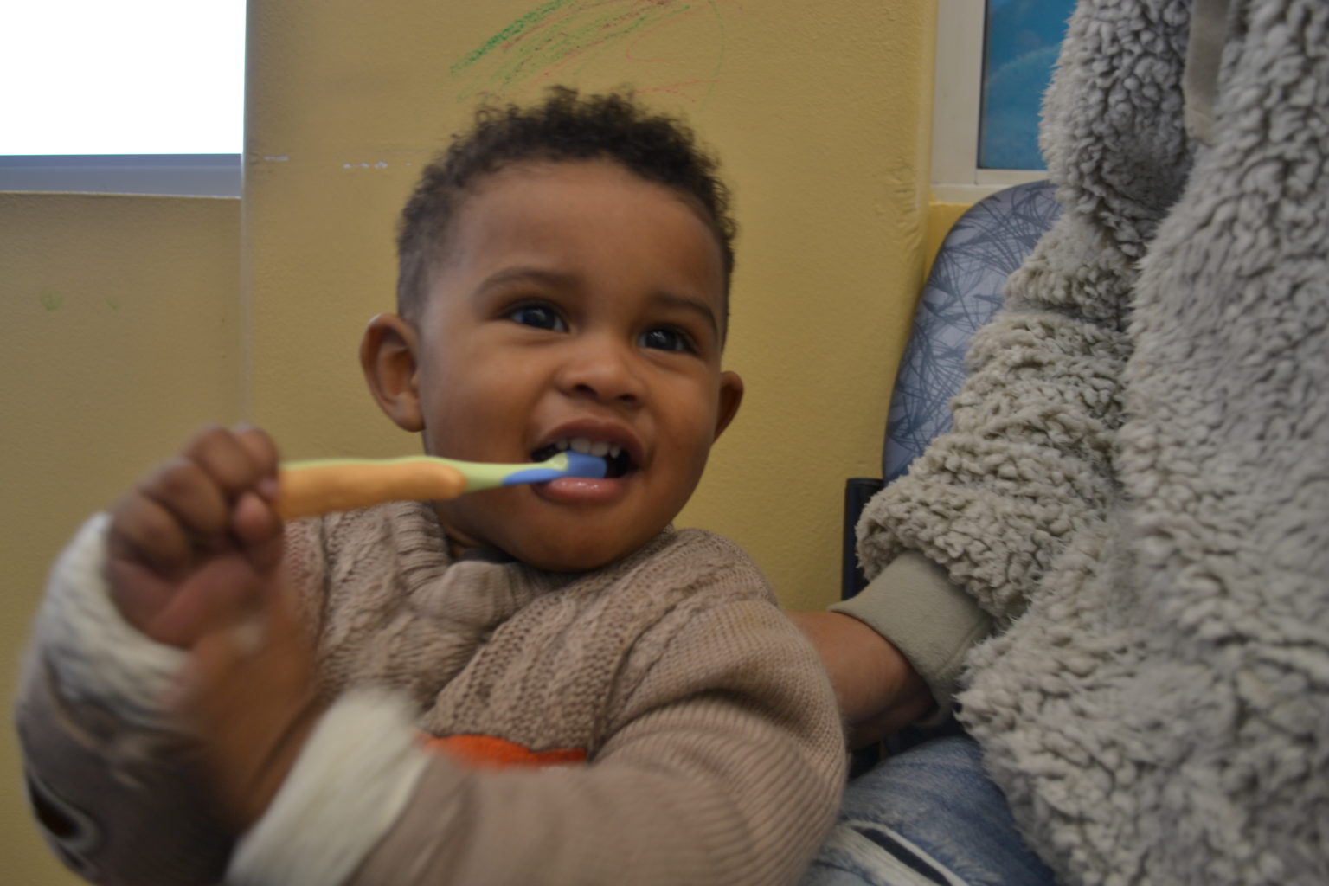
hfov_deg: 57.2
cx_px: 664
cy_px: 443
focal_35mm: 33
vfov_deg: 40.0
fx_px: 1218
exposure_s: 1/30
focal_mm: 22
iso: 200
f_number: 3.8
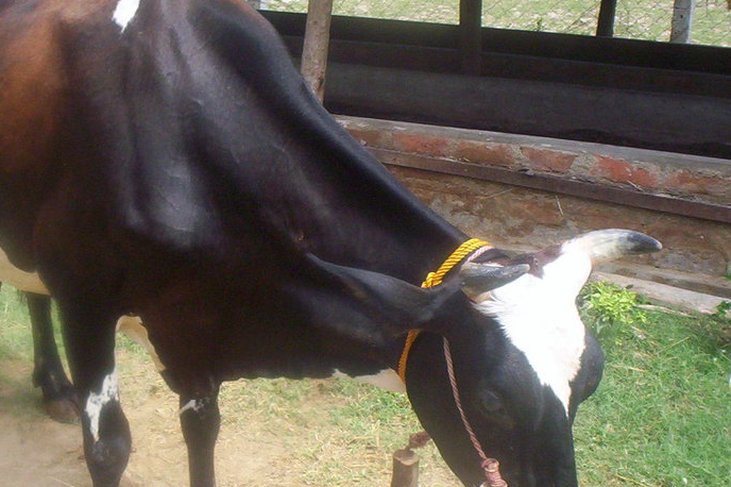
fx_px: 1197
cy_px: 272
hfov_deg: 33.8
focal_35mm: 59
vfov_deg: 23.0
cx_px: 291
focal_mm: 4.99
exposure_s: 1/402
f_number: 4.5
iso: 100
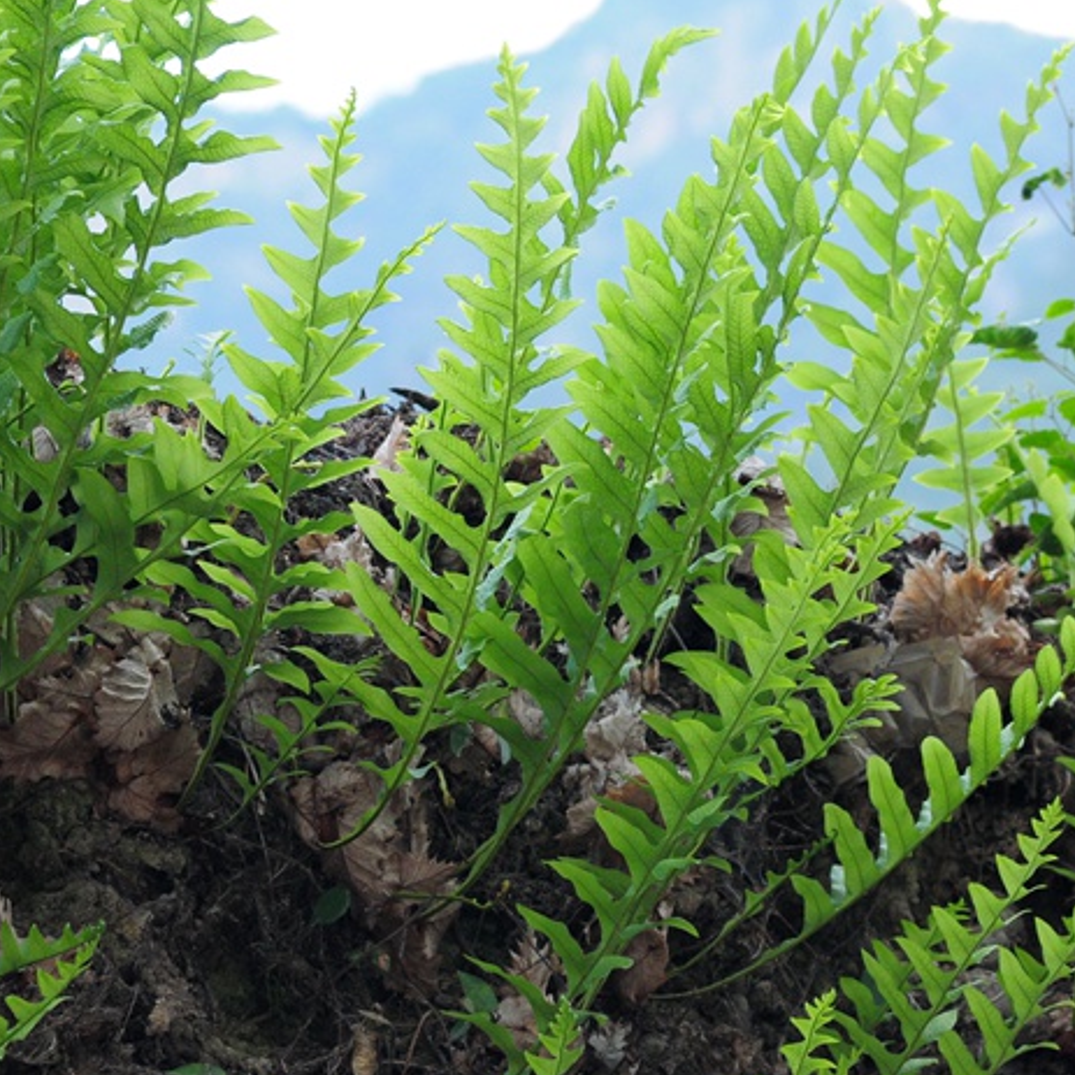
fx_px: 7835
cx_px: 708
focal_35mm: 223
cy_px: 606
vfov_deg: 7.8
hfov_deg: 7.8
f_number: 4.5
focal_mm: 90
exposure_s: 1/200
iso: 640
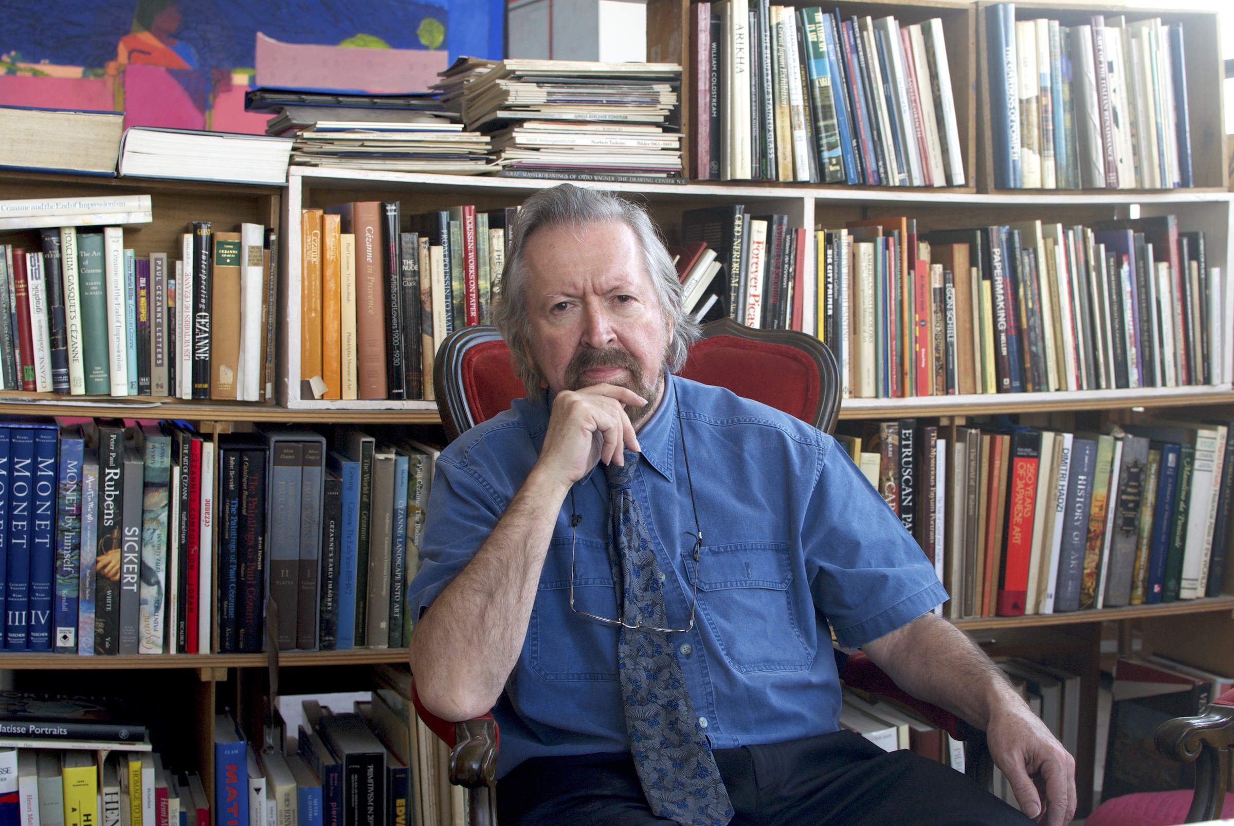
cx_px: 617
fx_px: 1802
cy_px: 413
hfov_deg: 37.8
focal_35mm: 52
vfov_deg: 25.8
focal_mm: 35
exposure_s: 1/100
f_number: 5
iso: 400
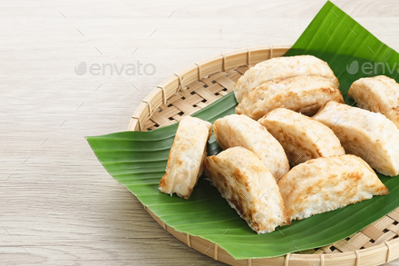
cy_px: 110
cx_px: 248
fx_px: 787
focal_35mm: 71
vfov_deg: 19.2
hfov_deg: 28.4
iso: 320
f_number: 10
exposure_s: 1/100
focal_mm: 35
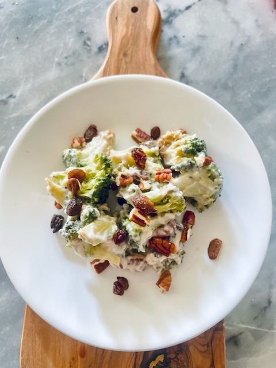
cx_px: 138
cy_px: 184
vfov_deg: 67.3
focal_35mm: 26
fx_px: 276
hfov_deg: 53.1
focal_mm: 4.2
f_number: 1.6
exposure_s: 1/30
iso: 640
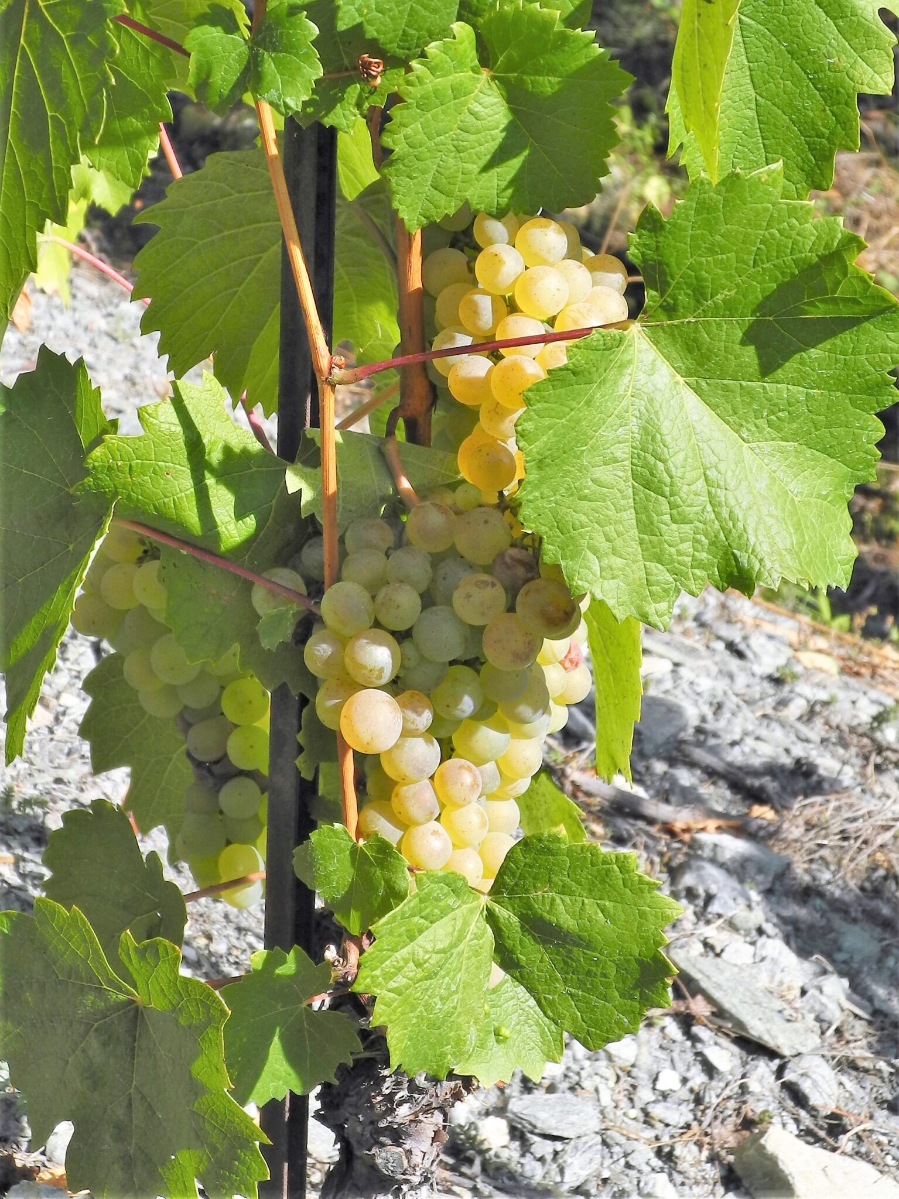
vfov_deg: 28.6
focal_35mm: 68
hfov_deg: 21.6
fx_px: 2356
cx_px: 450
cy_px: 600
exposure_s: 1/640
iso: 100
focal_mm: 14.5
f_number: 4
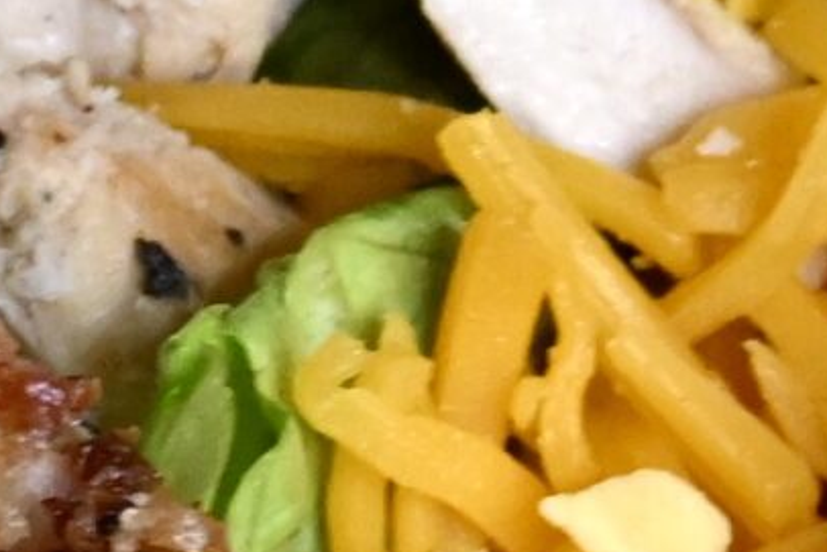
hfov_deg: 3.9
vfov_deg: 2.6
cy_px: 659
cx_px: -318
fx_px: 12179
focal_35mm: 530
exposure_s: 1/125
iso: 3200
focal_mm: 56
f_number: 4.5
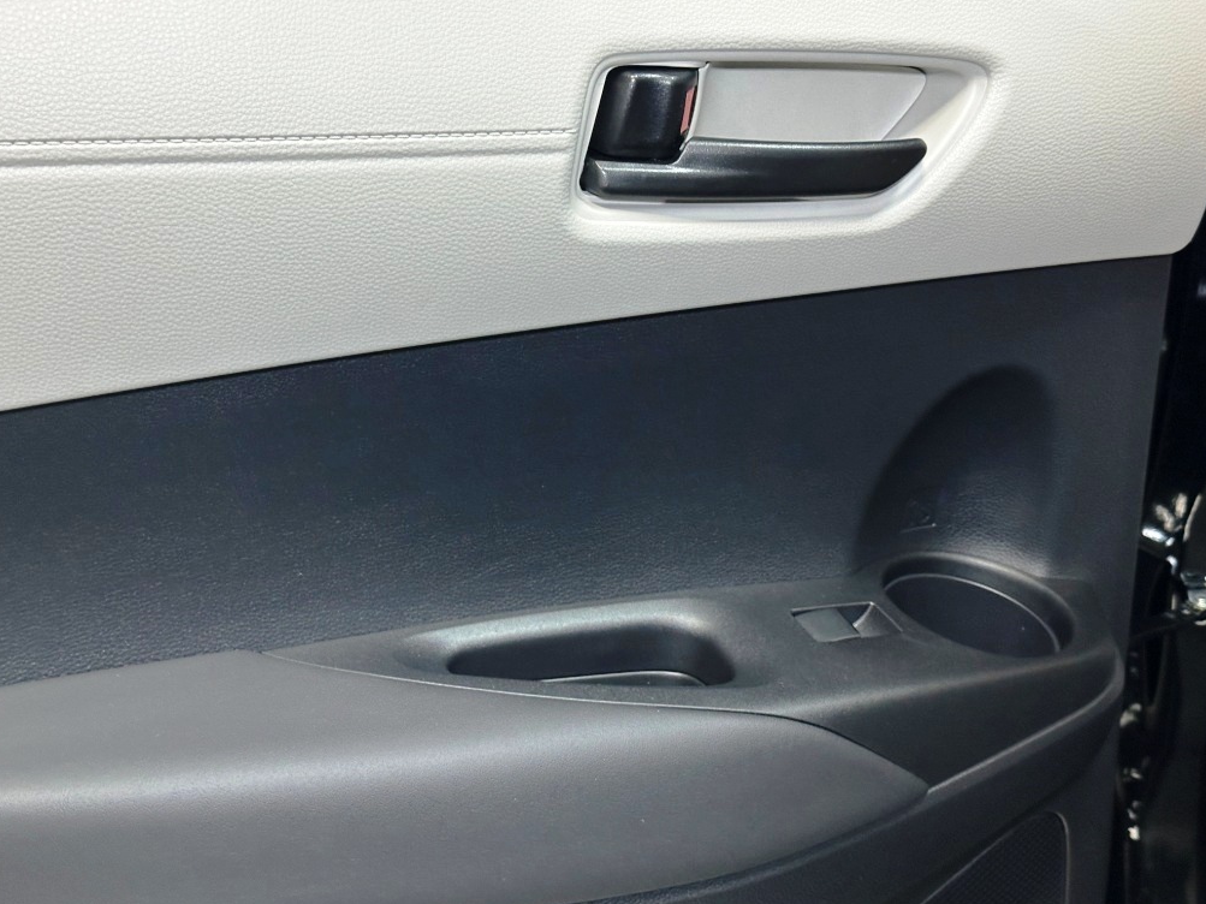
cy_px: 457
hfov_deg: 38.9
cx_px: 601
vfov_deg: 29.7
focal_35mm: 49
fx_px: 1707
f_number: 1.78
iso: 400
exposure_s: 1/40
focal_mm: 6.86
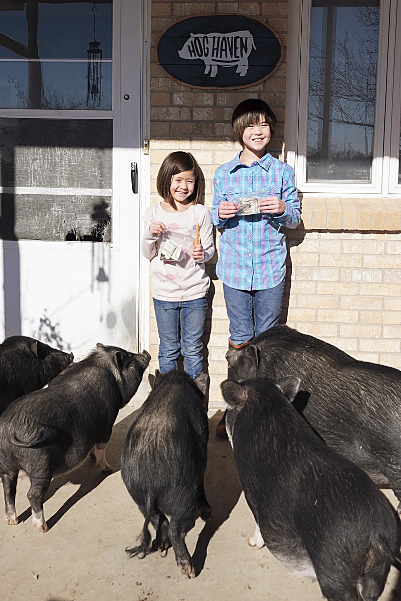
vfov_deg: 54.4
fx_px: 585
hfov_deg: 37.9
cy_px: 300
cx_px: 200
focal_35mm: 35
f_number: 6.4
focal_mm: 23
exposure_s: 1/550
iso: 200
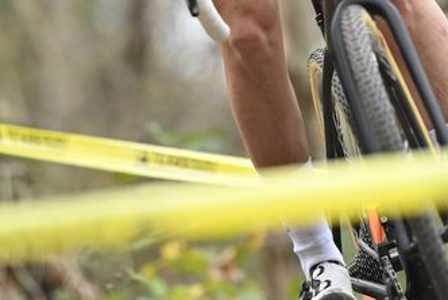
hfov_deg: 3.0
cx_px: 297
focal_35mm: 686
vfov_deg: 2.0
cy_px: -128
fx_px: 8544
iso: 400
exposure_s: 1/500
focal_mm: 190
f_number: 3.2
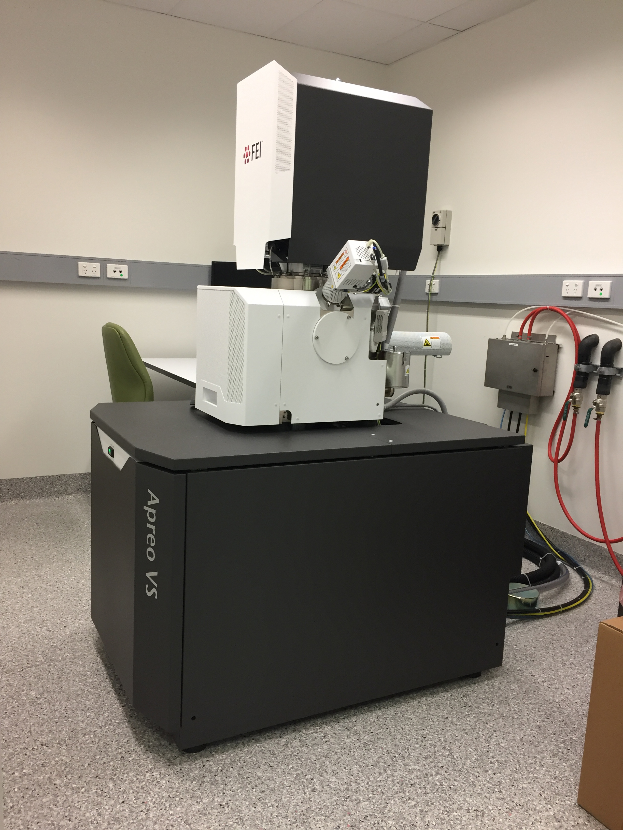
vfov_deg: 61.7
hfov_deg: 48.2
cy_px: 415
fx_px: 696
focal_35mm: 29
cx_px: 312
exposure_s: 1/33
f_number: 2.2
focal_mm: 4.15
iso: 100
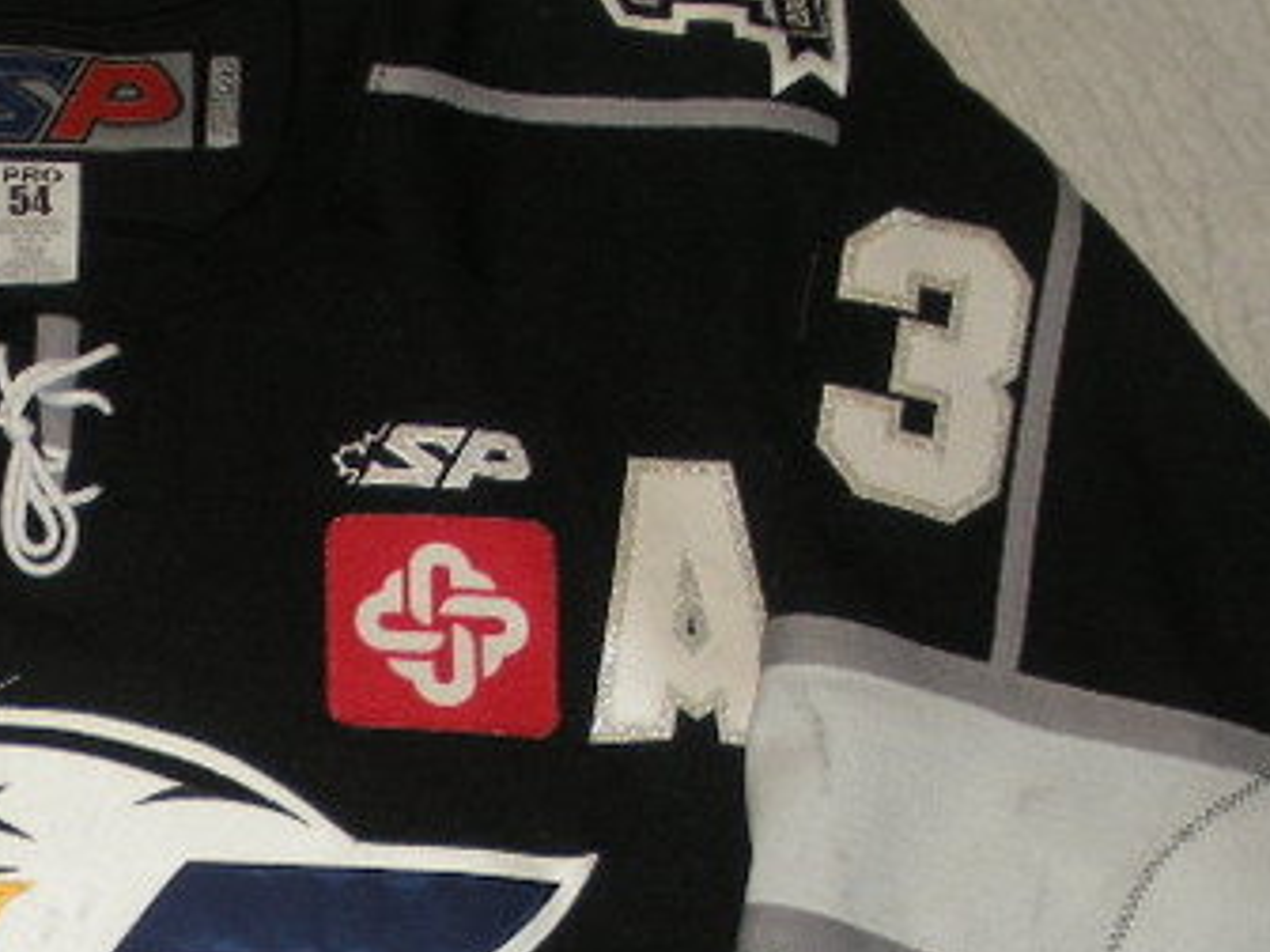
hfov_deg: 17.9
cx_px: -8
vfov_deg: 13.3
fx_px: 3926
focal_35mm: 107
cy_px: 1292
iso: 162
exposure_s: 1/60
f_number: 3.5
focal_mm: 6.3
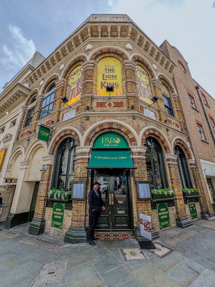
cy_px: 144
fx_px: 108
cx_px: 108
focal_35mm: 13
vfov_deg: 106.2
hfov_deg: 89.9
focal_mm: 1.57
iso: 32
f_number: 1.8
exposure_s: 1/320
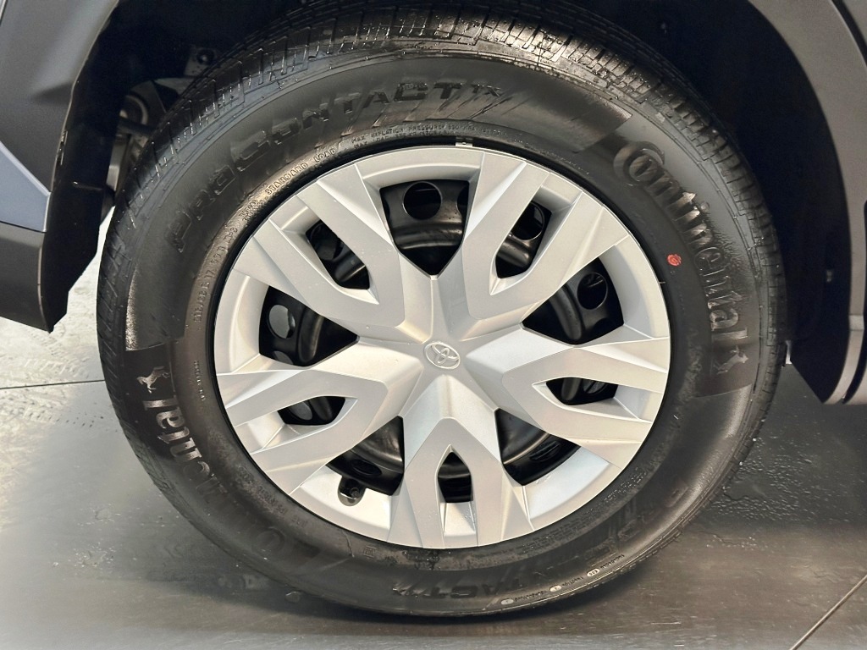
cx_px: 434
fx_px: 1202
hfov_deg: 39.7
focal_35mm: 48
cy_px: 325
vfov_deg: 30.3
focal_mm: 6.86
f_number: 1.78
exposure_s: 1/40
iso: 500
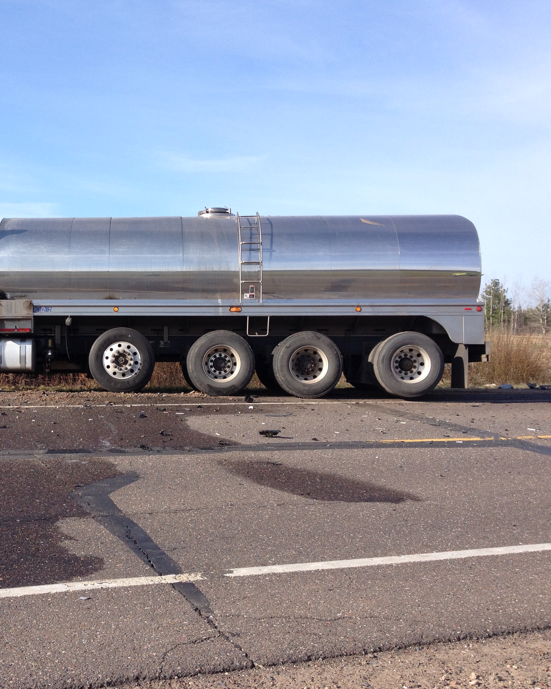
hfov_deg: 31.8
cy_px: 343
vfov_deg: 40.3
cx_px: 103
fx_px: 938
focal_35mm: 46
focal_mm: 4.28
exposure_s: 1/1004
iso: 50
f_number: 2.4
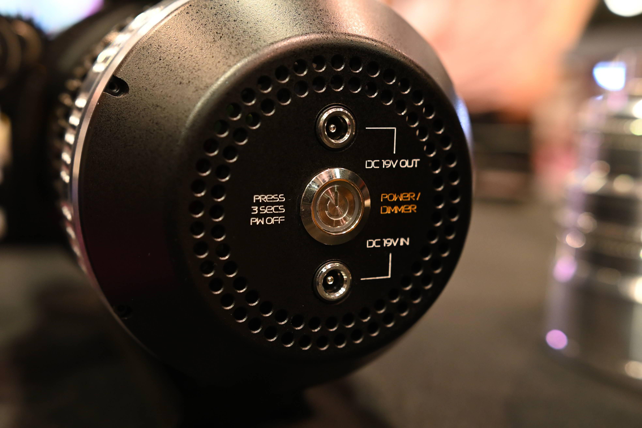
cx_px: 321
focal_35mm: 45
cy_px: 214
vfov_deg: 29.9
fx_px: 802
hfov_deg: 43.6
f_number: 4
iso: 1600
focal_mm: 30
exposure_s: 1/60
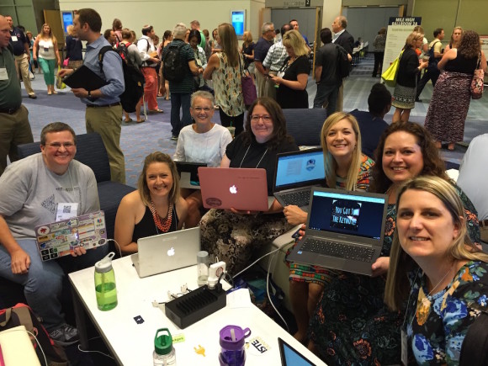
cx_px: 244
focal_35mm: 29
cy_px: 183
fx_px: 409
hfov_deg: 61.7
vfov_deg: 48.2
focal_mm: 4.15
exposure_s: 1/30
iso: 250
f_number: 2.2
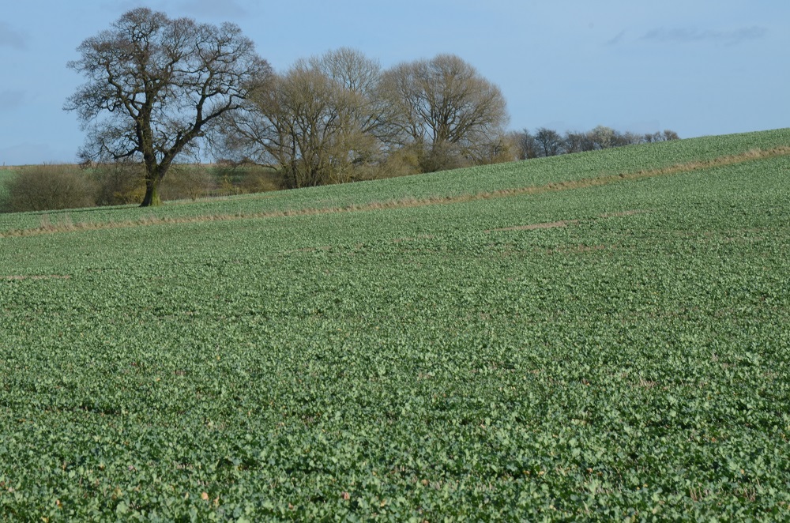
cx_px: 395
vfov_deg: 8.3
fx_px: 3613
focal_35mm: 165
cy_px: 262
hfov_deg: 12.5
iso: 100
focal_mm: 110
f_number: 16
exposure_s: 1/60
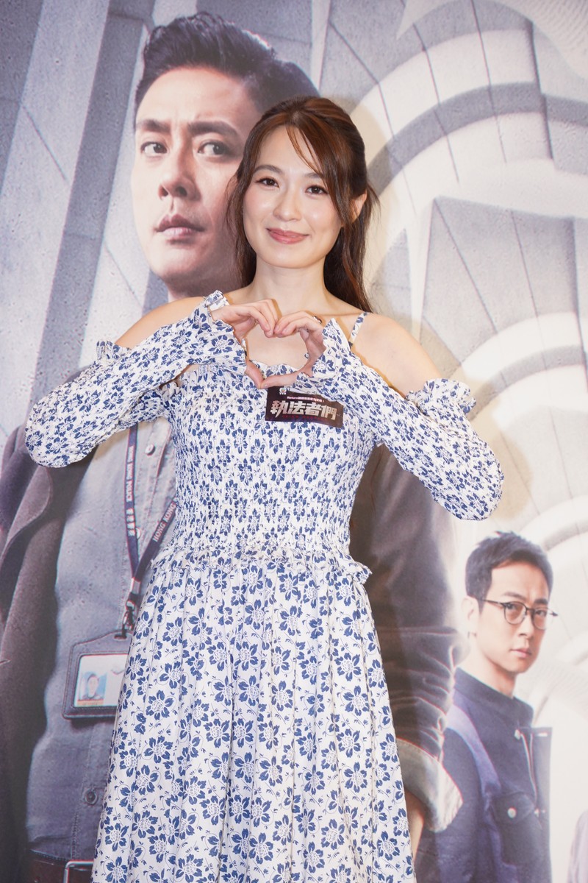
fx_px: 2254
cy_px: 442
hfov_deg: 14.9
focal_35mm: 92
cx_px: 294
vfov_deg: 22.1
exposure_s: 1/250
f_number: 8
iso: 4000
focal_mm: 92
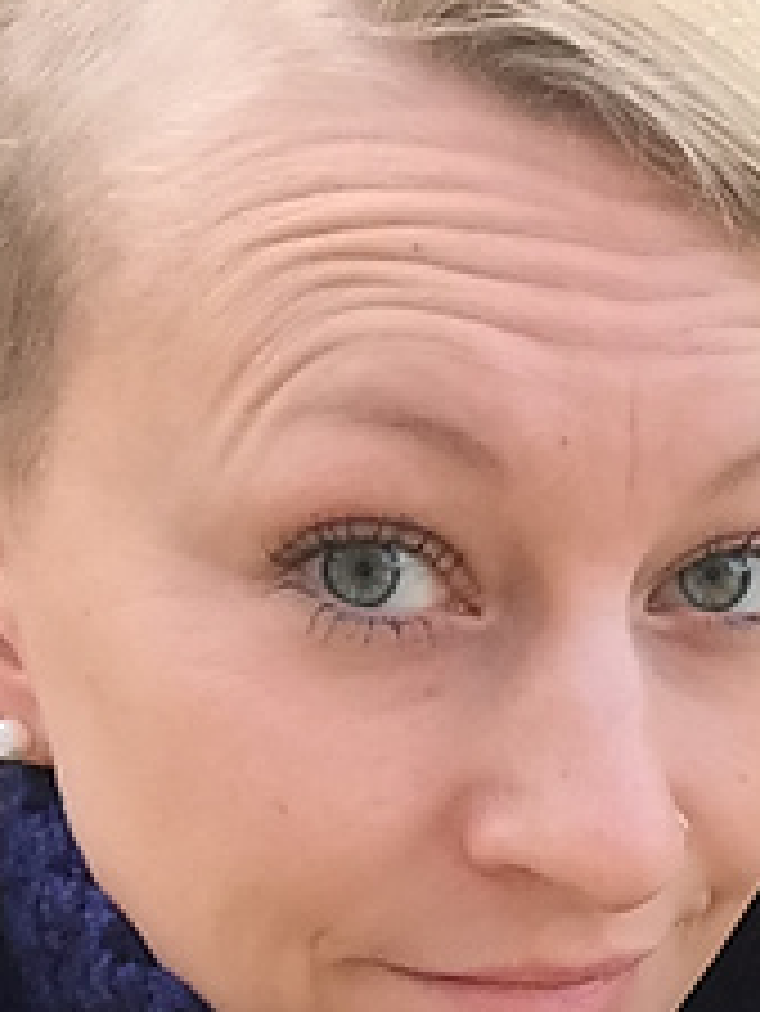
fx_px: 2574
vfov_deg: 21.7
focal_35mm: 88
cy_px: 940
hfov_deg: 16.6
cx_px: 661
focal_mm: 2.65
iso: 32
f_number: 2.2
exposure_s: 1/120
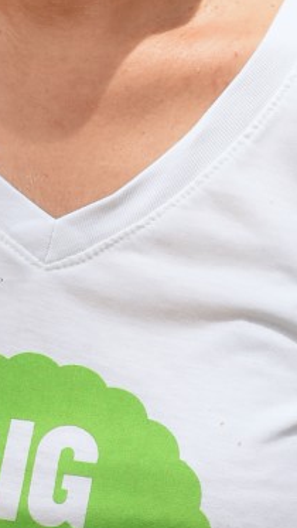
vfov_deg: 5.5
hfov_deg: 3.1
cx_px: 22
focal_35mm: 393
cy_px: 289
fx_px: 5498
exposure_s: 1/400
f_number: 4
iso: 100
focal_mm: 70
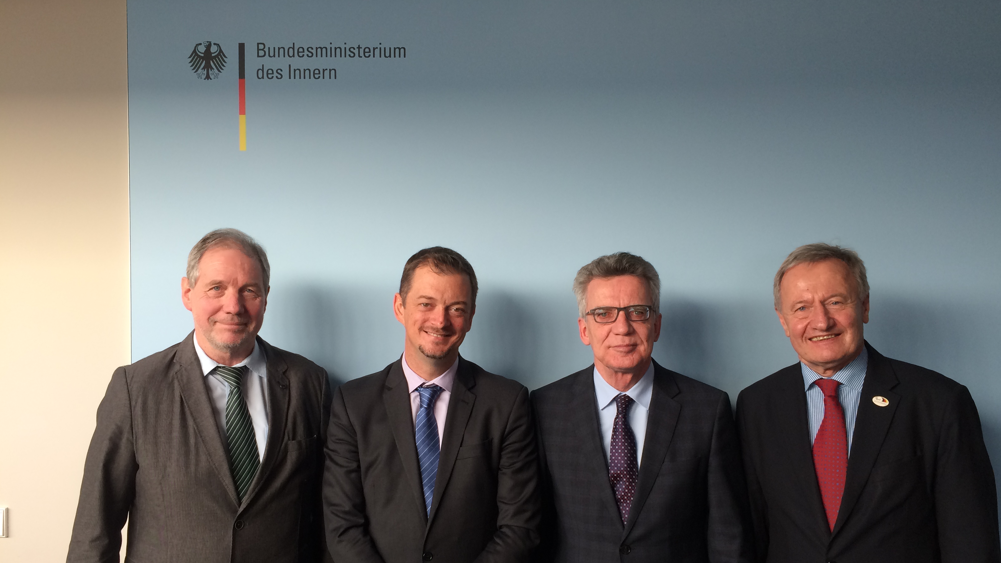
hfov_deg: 61.0
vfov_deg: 36.5
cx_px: 503
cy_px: 337
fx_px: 849
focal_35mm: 32
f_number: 2.2
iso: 32
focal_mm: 4.15
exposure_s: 1/33
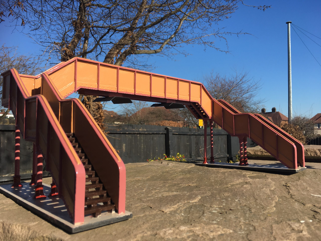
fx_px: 269
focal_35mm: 29
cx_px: 160
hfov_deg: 61.7
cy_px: 120
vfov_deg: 48.2
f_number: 2.2
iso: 25
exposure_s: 1/1083
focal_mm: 4.15
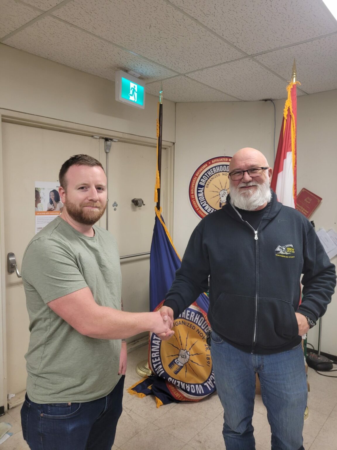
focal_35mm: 26
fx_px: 337
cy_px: 225
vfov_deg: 67.3
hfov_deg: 53.1
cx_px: 168
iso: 200
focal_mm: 5.4
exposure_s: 1/60
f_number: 1.8
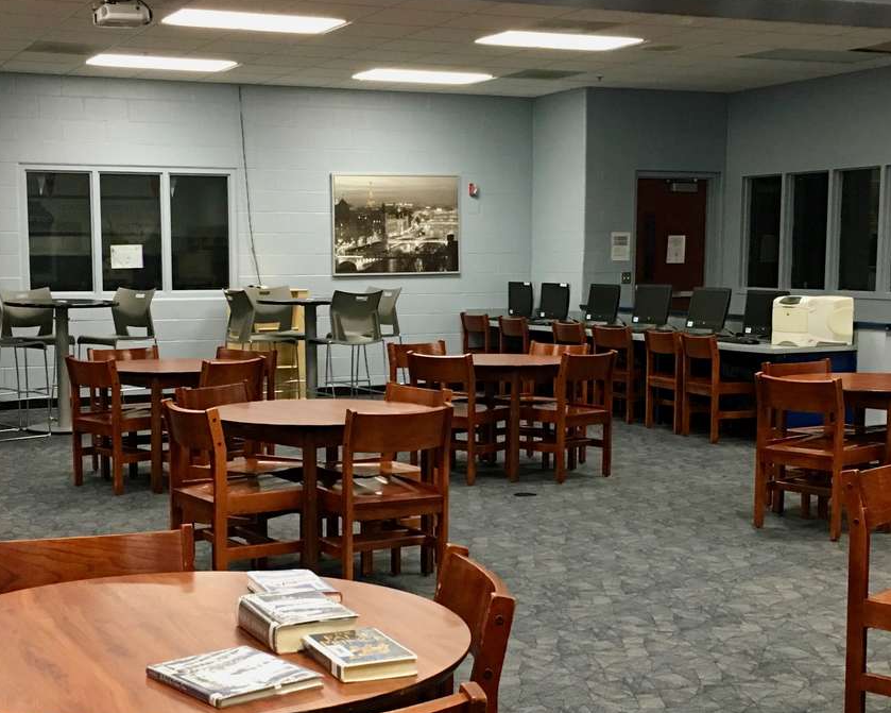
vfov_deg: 28.0
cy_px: 426
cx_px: 383
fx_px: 1424
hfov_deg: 34.7
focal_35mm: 54
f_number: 2.2
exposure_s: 1/10
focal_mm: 4.15
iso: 80
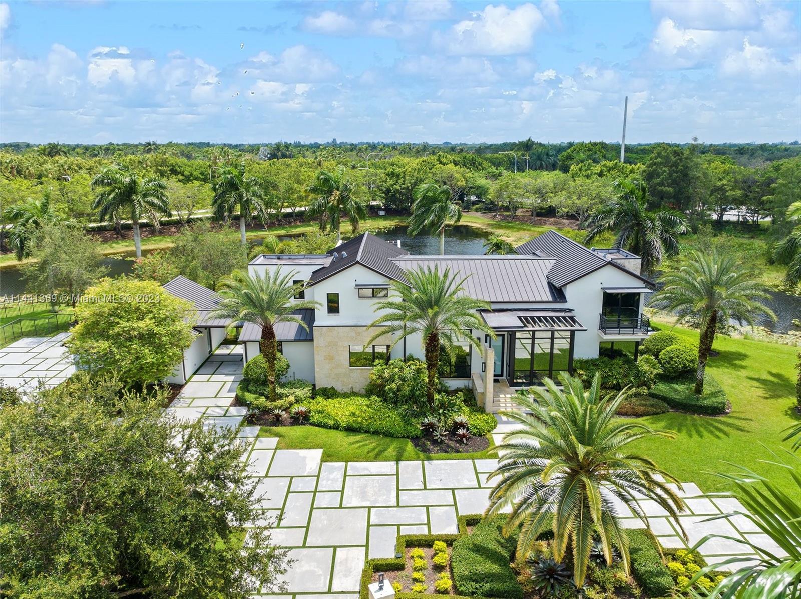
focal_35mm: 24
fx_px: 555
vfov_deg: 56.7
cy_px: 300
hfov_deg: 71.6
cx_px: 400
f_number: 2.8
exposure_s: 1/1250
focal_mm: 12.29
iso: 100
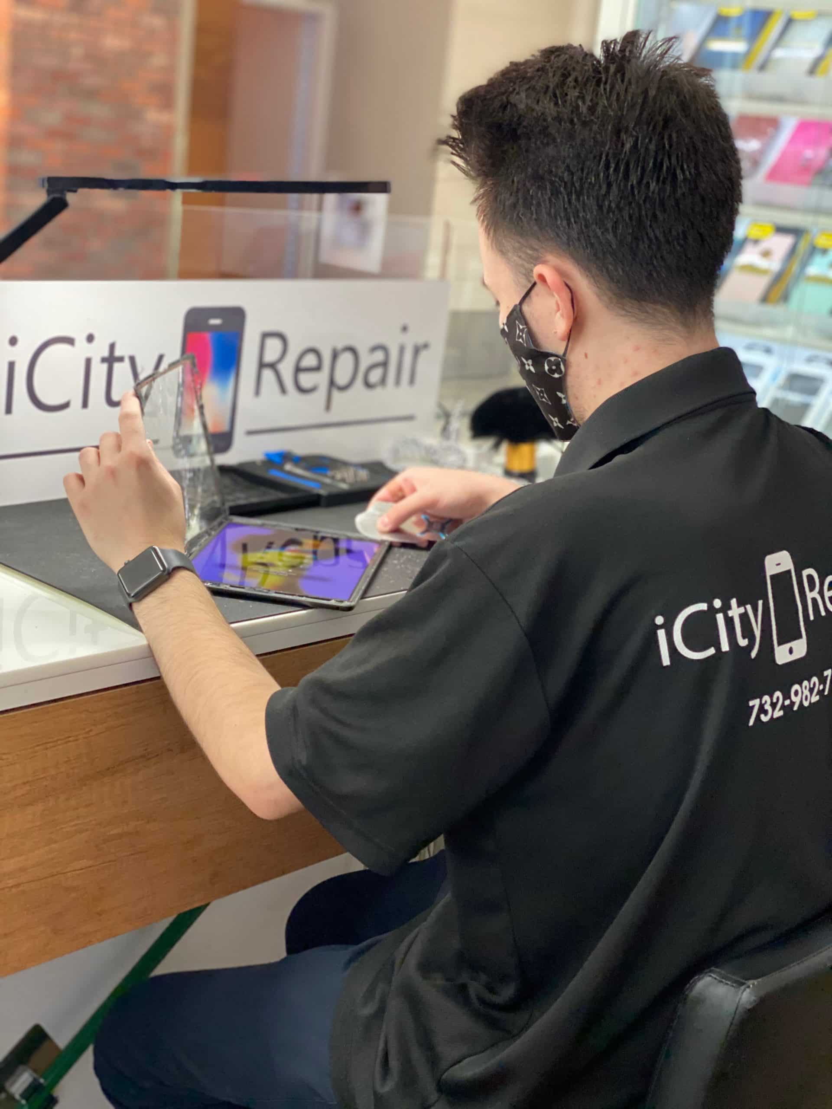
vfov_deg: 36.8
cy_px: 554
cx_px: 416
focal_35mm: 52
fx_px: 1666
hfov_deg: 28.0
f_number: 2
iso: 160
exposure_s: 1/40
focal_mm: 6
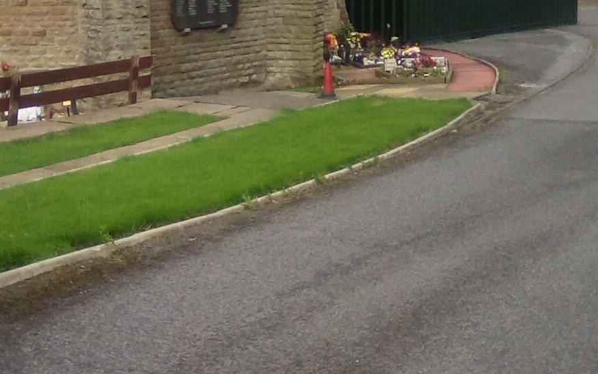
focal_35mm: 68
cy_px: 149
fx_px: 1108
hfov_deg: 30.0
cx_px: 213
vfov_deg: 19.1
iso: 58
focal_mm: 2.9
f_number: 2.8
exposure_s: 1/347
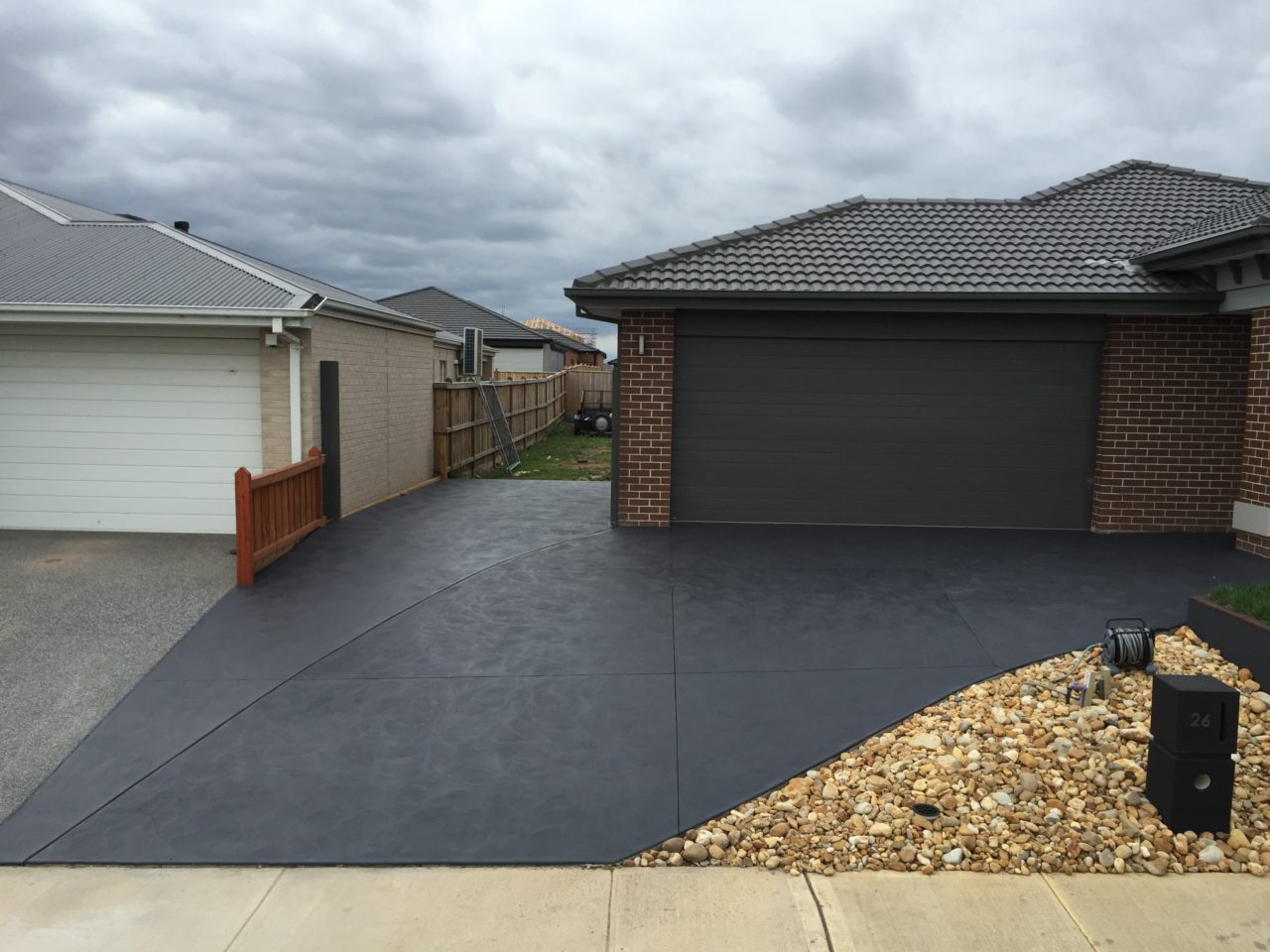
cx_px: 635
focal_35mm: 29
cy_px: 476
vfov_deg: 48.2
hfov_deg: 61.7
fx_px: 1064
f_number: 2.2
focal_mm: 4.15
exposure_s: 1/682
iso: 32
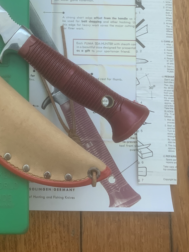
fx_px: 371
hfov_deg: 27.6
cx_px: 21
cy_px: 39
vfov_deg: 35.8
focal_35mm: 51
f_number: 1.8
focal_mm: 4.25
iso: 250
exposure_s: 1/60
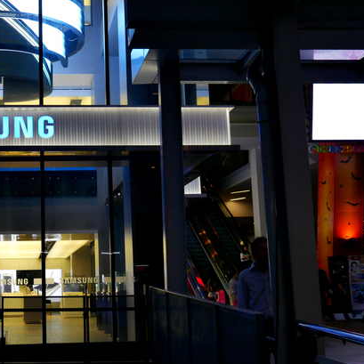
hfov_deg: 28.4
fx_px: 702
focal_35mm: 59
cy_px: 177
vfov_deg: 29.1
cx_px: 67
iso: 250
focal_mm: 20
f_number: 4.4
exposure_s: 1/60
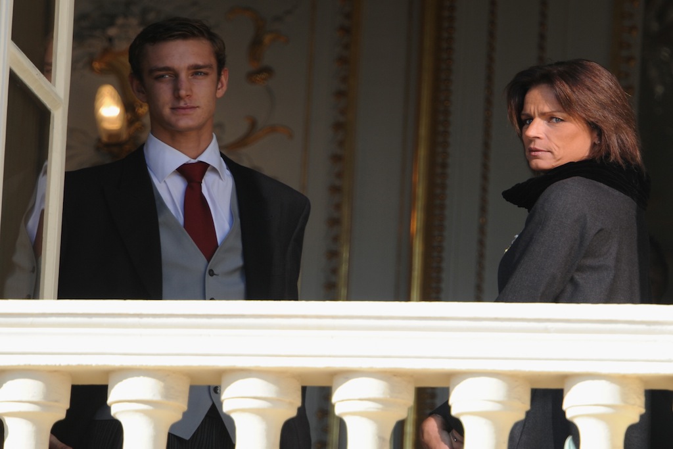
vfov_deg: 1.4
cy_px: 224
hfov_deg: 2.1
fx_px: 18696
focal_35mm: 1000
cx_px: 336
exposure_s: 1/320
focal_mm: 1000
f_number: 7.1
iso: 320
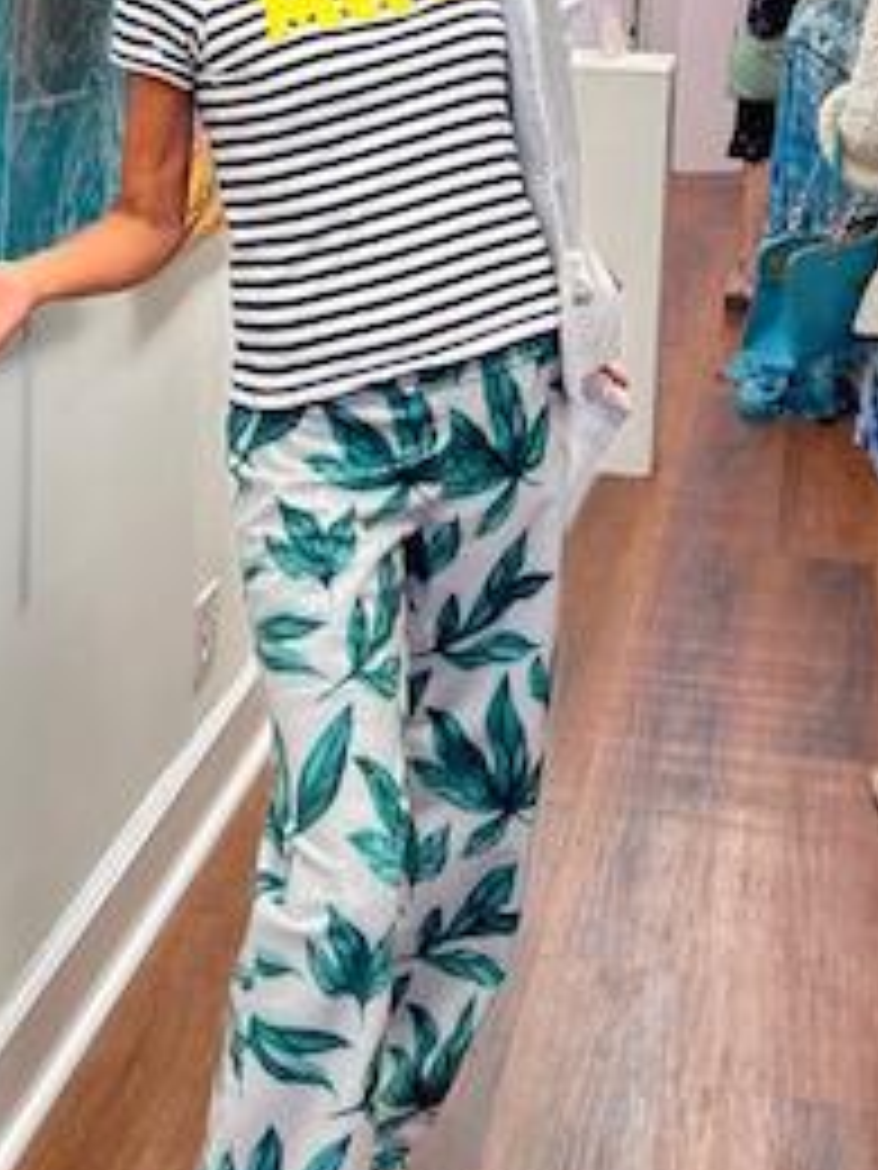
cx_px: 295
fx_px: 2367
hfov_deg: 20.9
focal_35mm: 70
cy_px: 81
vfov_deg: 26.7
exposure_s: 1/147
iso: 100
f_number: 1.5
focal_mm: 5.7
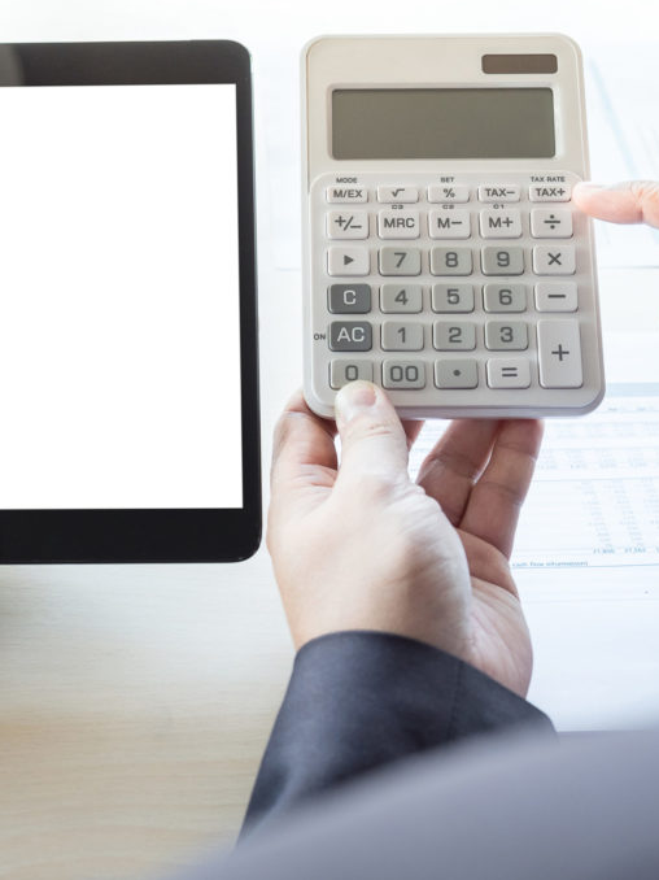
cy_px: 438
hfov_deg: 23.9
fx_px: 1549
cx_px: 208
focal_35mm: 61
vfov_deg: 31.7
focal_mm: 27.7
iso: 400
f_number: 4
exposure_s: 1/50
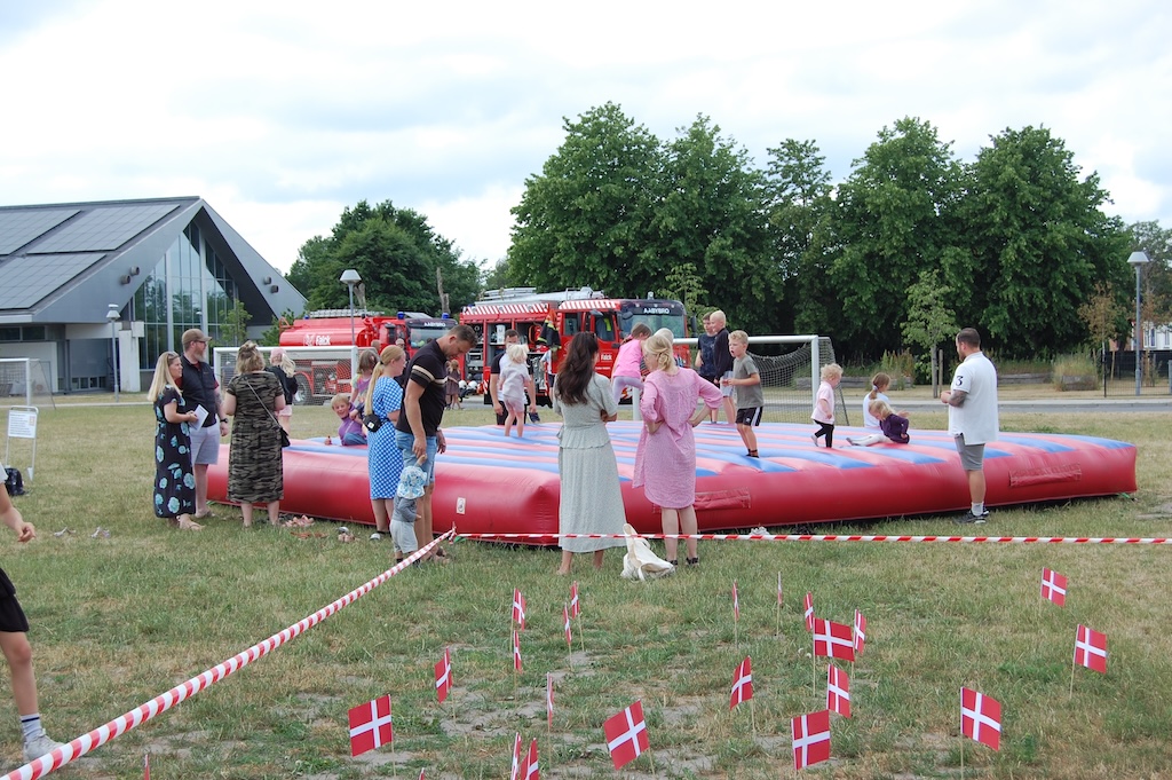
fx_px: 1854
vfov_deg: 23.7
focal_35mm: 57
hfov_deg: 35.1
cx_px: 586
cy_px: 390
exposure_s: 1/250
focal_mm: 38
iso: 200
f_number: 8
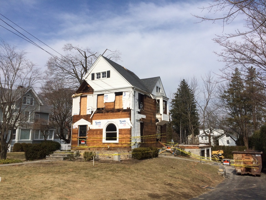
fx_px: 223
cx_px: 133
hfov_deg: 61.6
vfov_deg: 48.2
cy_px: 100
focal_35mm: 29
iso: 32
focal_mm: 4.15
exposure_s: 1/2933
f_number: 2.2
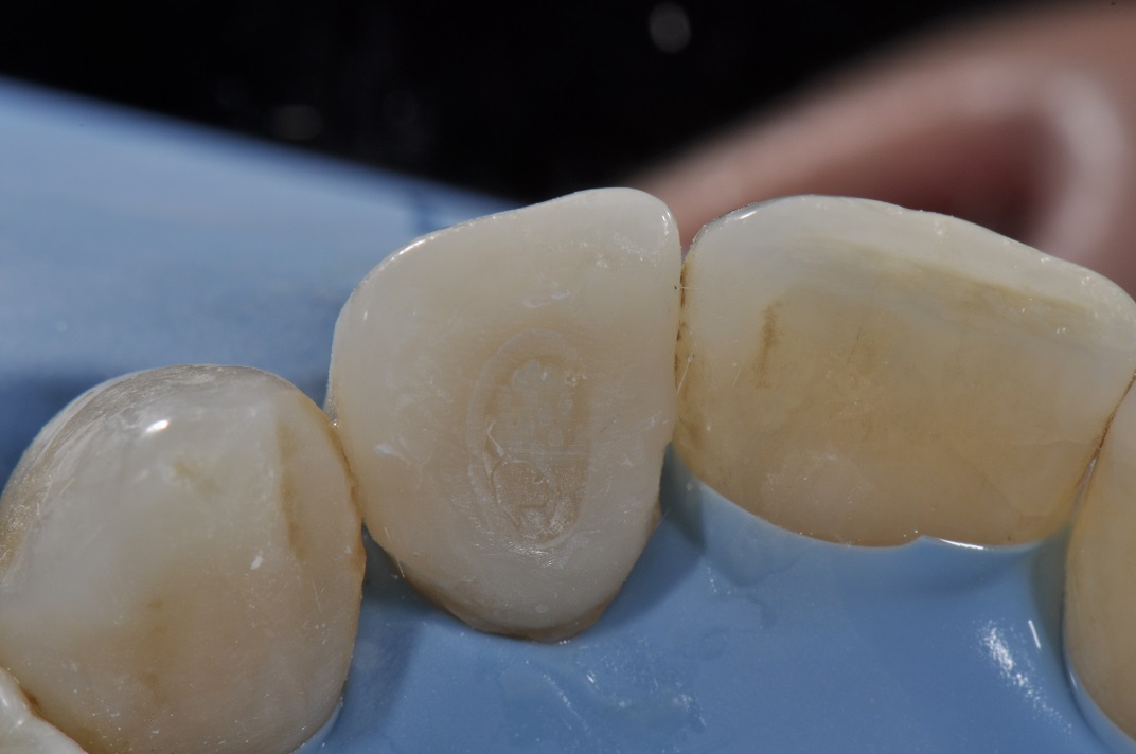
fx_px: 4964
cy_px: 377
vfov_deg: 8.7
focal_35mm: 158
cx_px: 568
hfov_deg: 13.1
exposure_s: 1/160
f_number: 32
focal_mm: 105
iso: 200
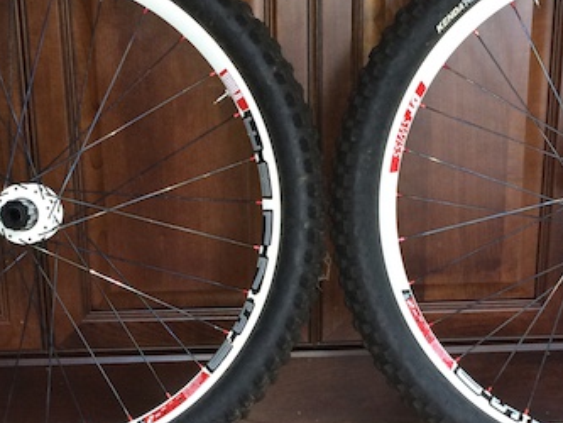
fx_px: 1171
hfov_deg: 27.0
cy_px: 320
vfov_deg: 20.3
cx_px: 291
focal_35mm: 72
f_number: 2.2
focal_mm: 4.12
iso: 160
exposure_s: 1/30
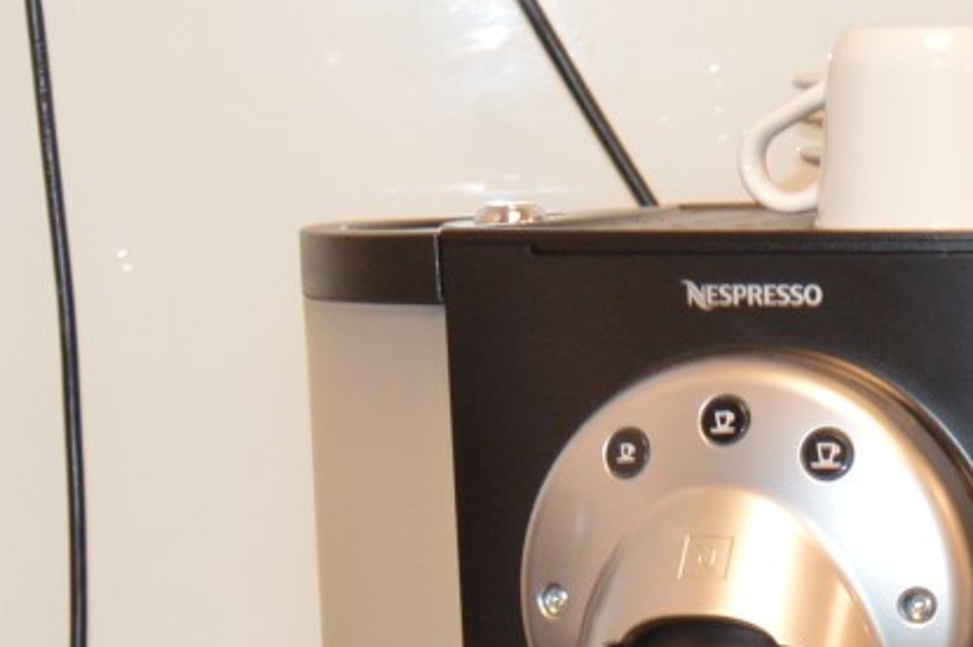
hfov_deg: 13.9
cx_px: 1325
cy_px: 813
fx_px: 3808
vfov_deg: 9.6
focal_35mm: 141
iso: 1250
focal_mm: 24
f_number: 3.8
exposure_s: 1/60
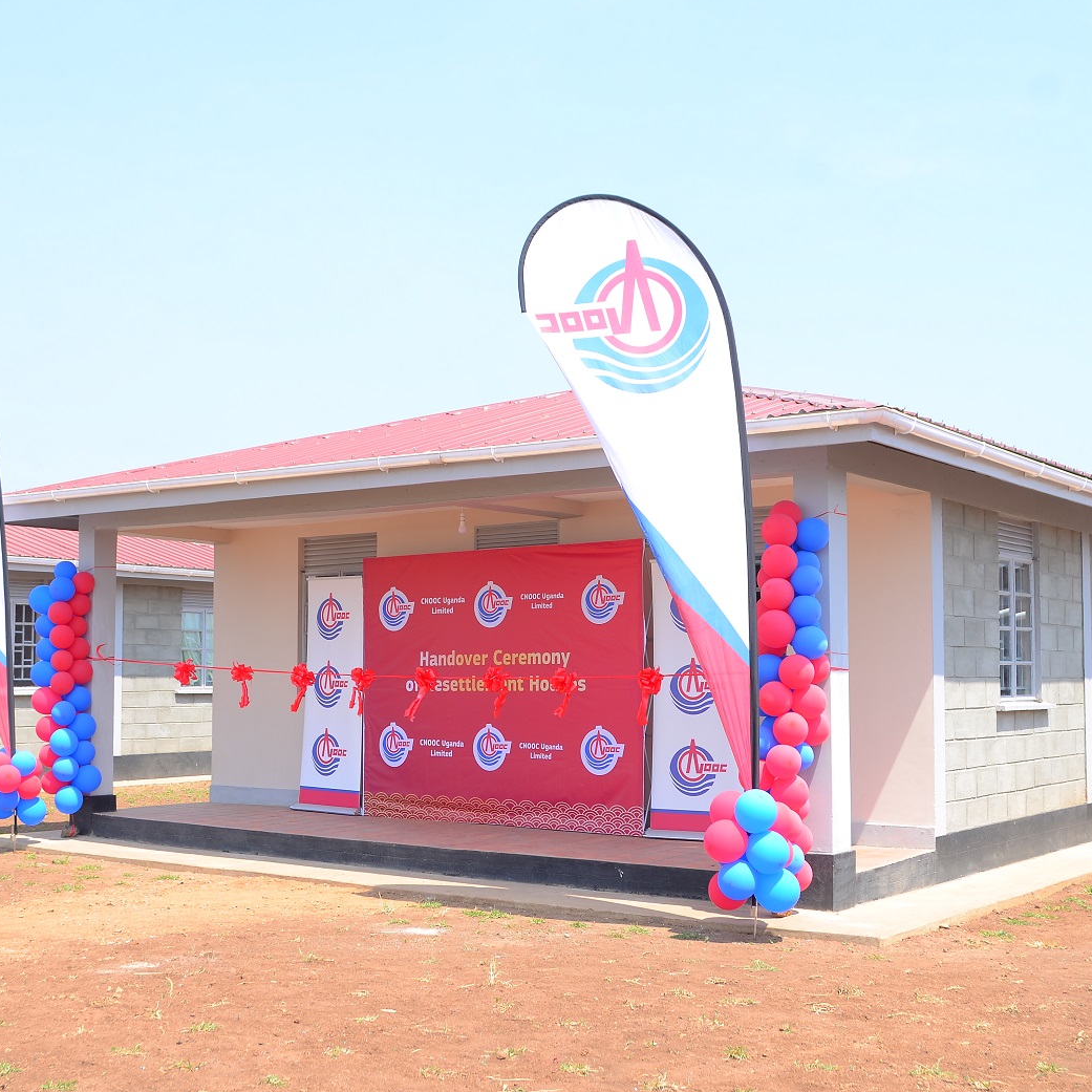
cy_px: 541
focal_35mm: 43
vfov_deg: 39.2
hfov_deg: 39.2
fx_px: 1535
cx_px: 548
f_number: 6.3
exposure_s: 1/160
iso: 100
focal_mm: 22
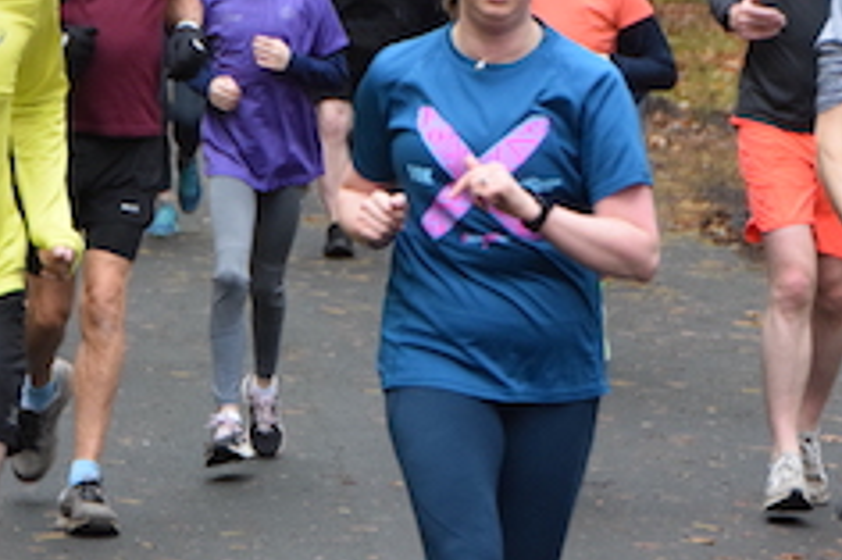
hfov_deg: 6.0
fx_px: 7972
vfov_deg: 4.0
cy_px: 109
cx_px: 417
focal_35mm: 341
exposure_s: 1/250
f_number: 5.3
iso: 3200
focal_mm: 105
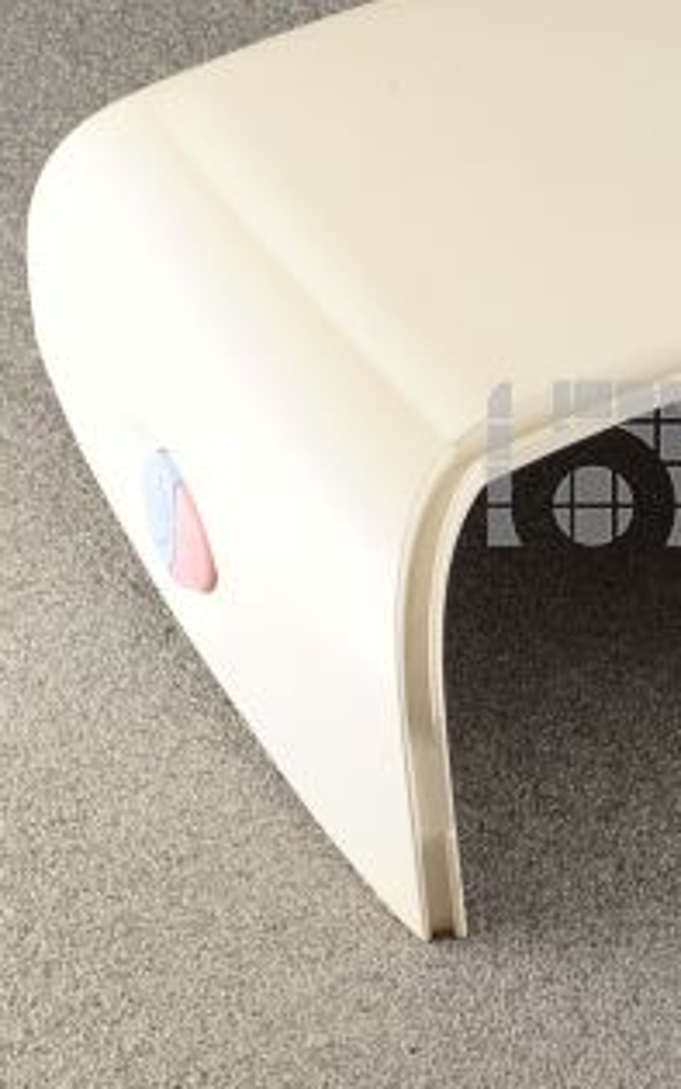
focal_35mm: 97
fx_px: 2879
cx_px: 833
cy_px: 465
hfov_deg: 13.1
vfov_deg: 21.4
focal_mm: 50
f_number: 13
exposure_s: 1/160
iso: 1600
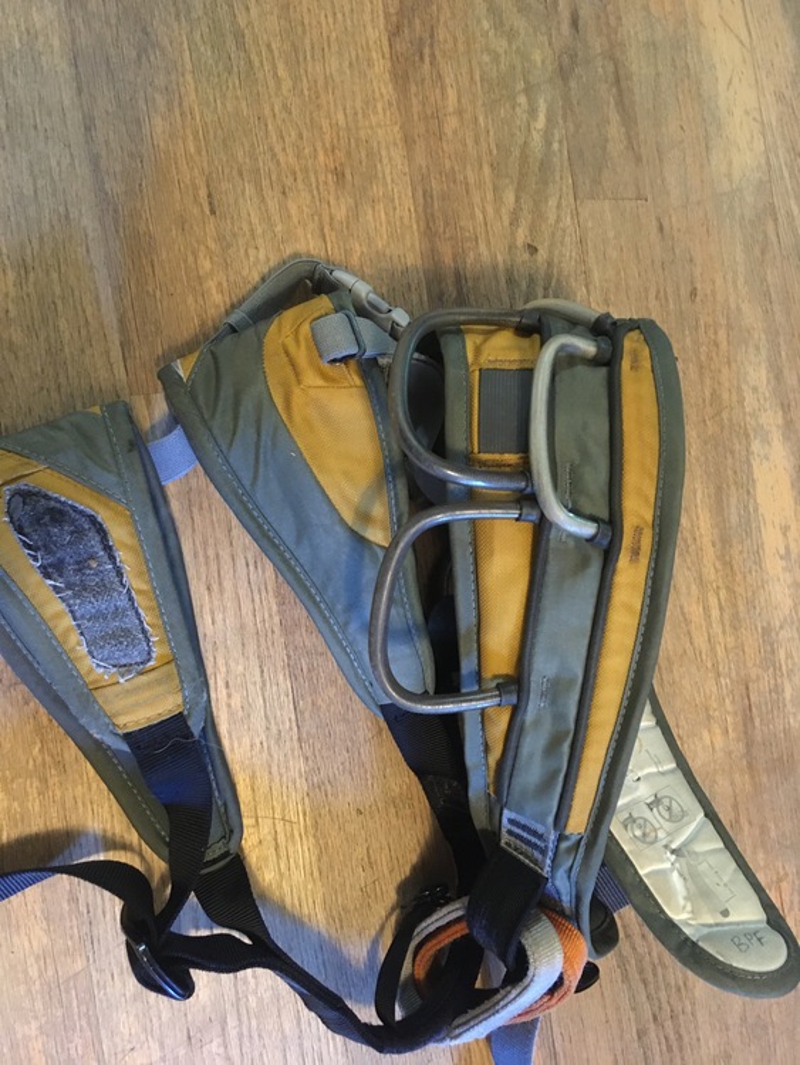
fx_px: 893
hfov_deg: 48.3
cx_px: 400
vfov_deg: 61.6
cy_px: 532
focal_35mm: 29
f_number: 2.2
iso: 400
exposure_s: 1/15
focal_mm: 4.15
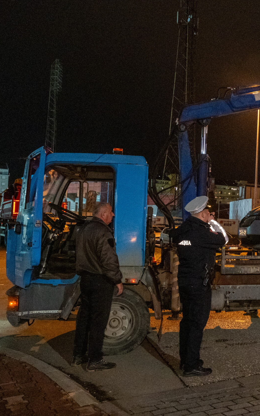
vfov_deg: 47.2
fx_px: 476
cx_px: 264
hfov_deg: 28.5
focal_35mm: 42
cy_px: 207
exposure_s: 1/50
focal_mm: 18
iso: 8000
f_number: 4
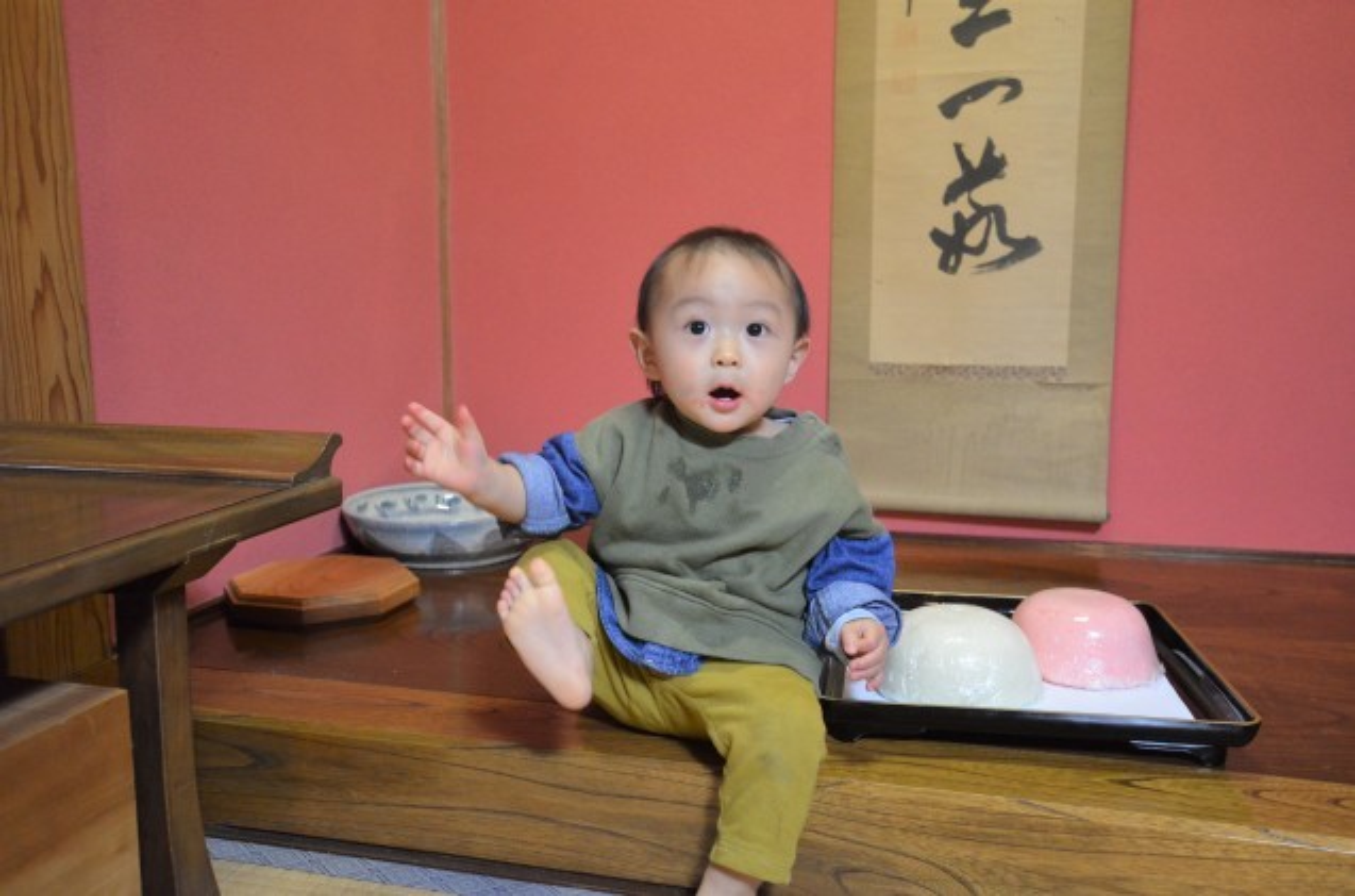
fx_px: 1126
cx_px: 678
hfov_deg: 62.1
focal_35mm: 30
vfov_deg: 43.4
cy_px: 448
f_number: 3.5
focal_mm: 20
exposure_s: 1/30
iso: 2500
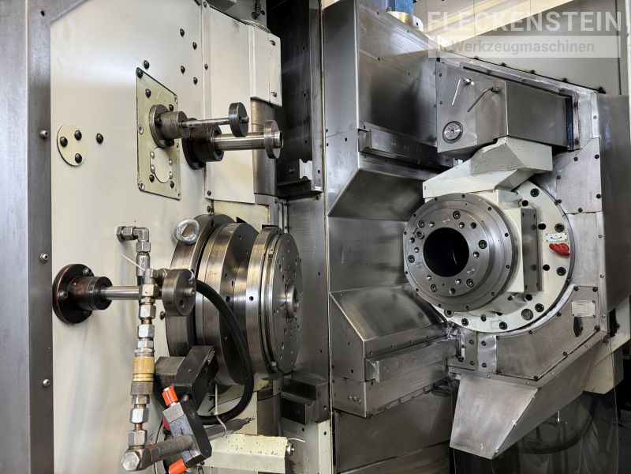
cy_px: 237
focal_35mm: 24
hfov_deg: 71.6
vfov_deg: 56.8
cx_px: 316
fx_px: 437
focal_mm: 6.76
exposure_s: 1/50
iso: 320
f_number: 1.78
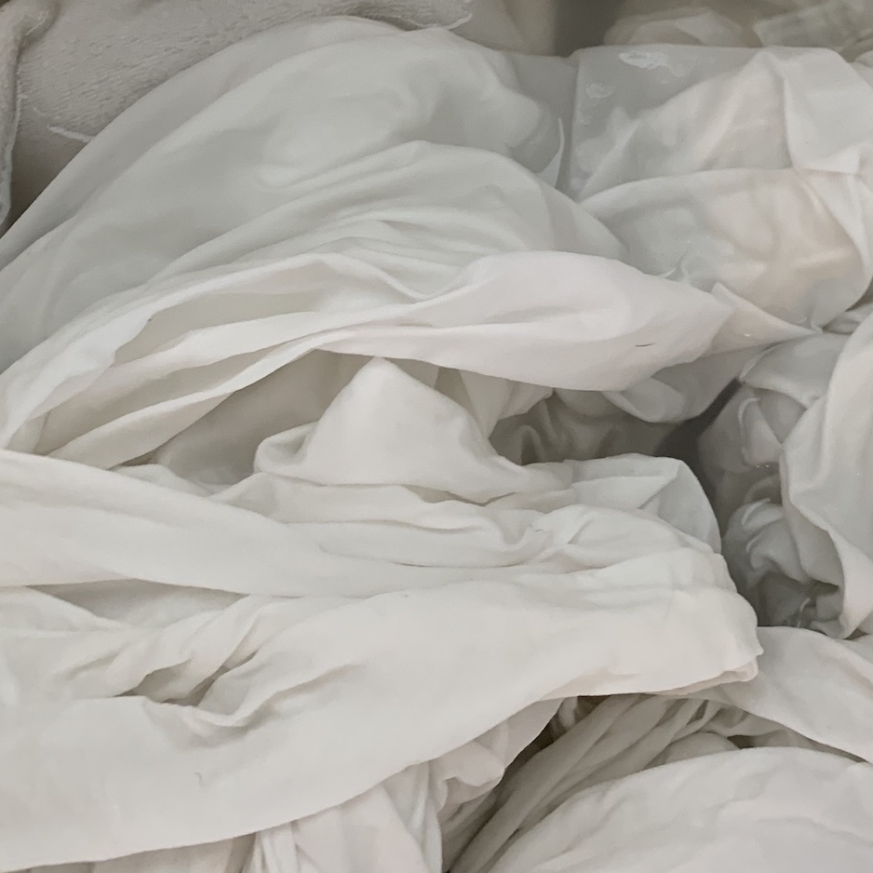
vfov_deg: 32.0
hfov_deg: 34.7
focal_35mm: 49
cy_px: -1
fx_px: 1398
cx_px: 443
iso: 80
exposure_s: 1/60
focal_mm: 4.25
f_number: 1.8
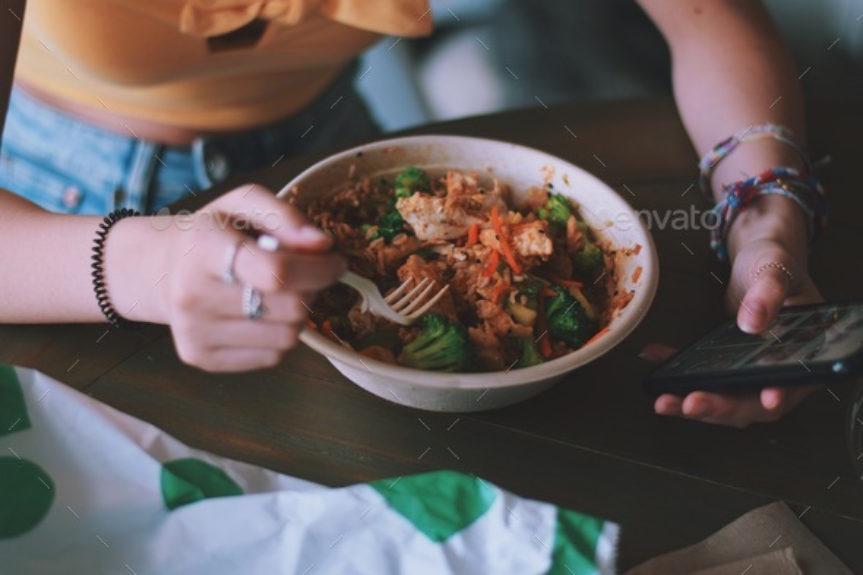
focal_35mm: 75
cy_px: 288
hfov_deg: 27.0
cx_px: 432
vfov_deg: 18.2
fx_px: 1797
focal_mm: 50
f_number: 1.8
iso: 100
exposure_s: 1/160
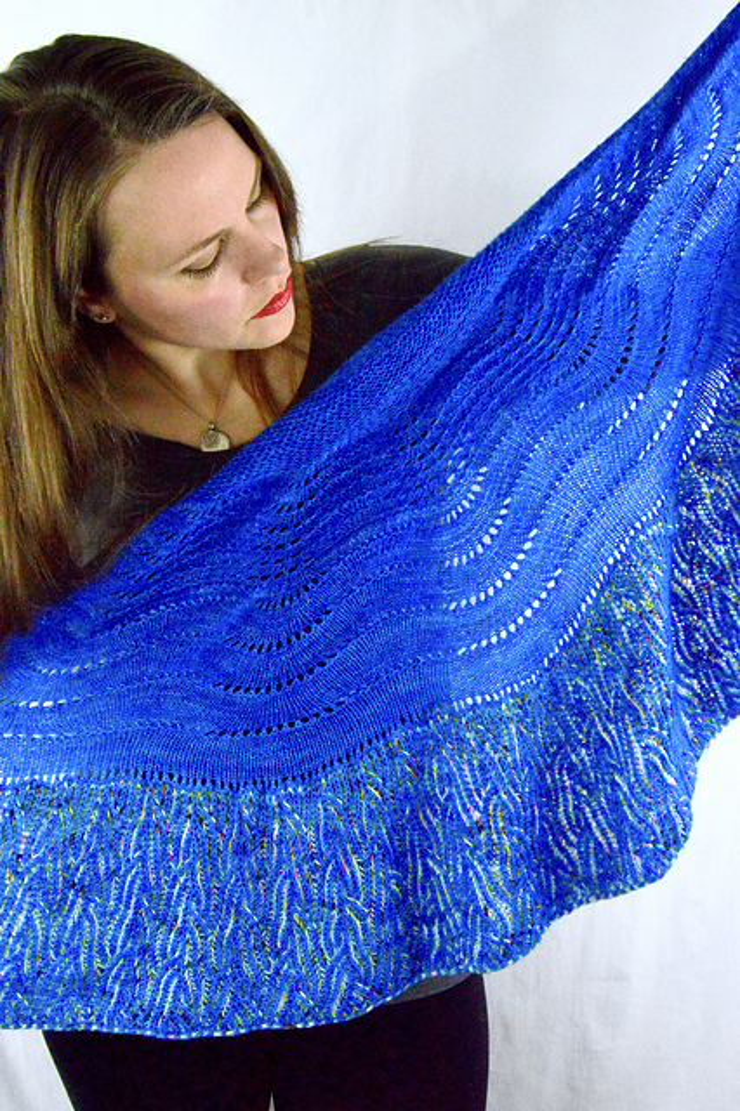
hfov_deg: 34.2
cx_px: 370
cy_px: 556
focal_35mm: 39
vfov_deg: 49.6
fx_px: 1204
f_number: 20
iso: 6400
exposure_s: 1/50
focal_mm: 26
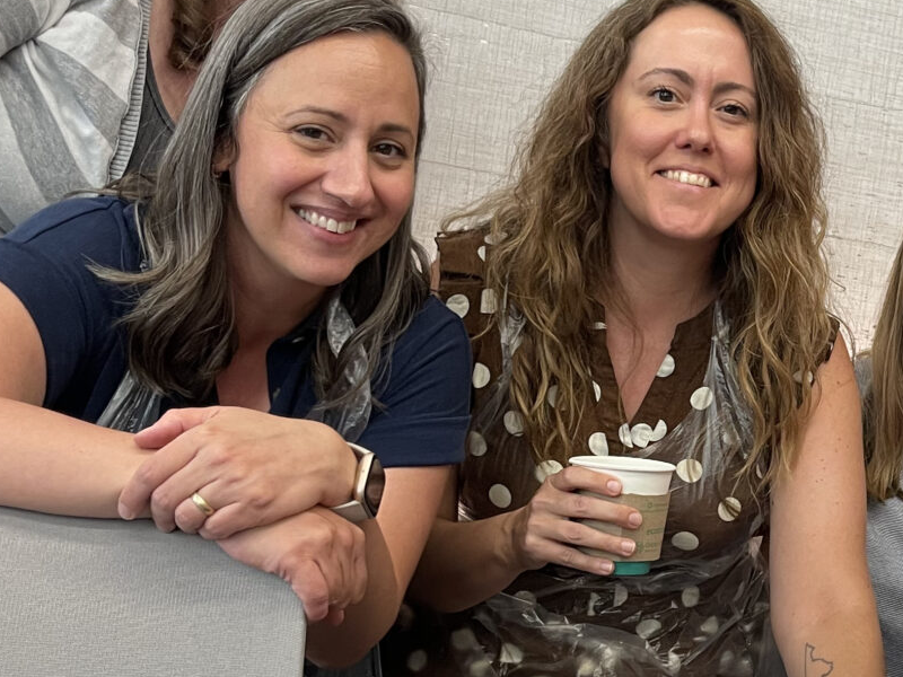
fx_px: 1670
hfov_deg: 29.1
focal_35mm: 64
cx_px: 807
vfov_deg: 22.8
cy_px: 443
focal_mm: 5.1
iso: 125
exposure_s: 1/89
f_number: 1.6
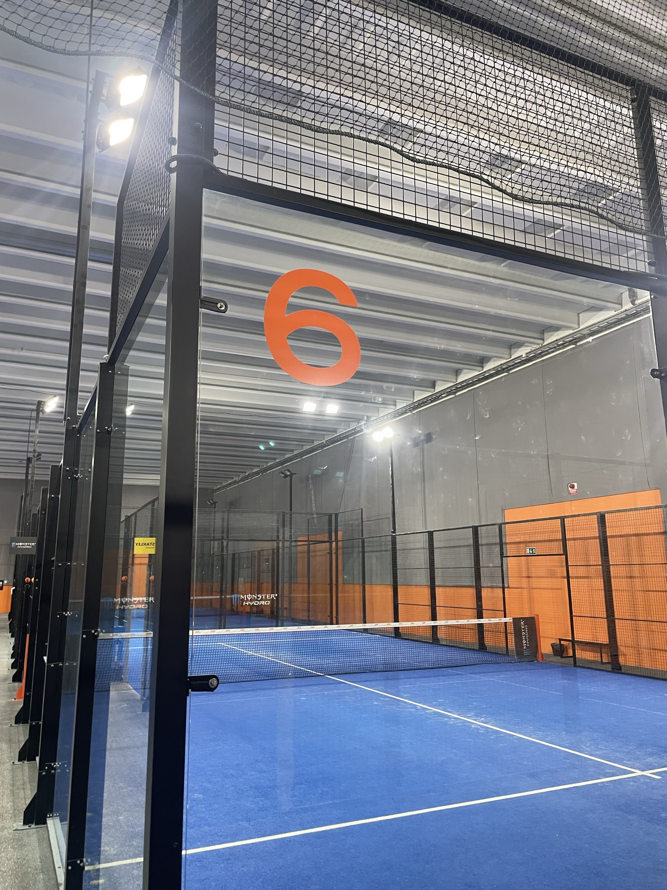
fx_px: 668
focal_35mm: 26
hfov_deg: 53.1
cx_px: 334
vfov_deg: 67.3
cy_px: 445
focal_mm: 4.2
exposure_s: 1/50
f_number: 1.6
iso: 100
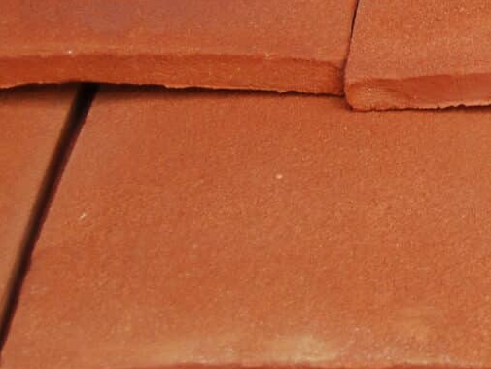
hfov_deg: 9.4
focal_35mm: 199
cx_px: 917
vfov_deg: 7.4
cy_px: -145
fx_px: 2823
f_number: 4.5
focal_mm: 34
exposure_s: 1/80
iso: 200
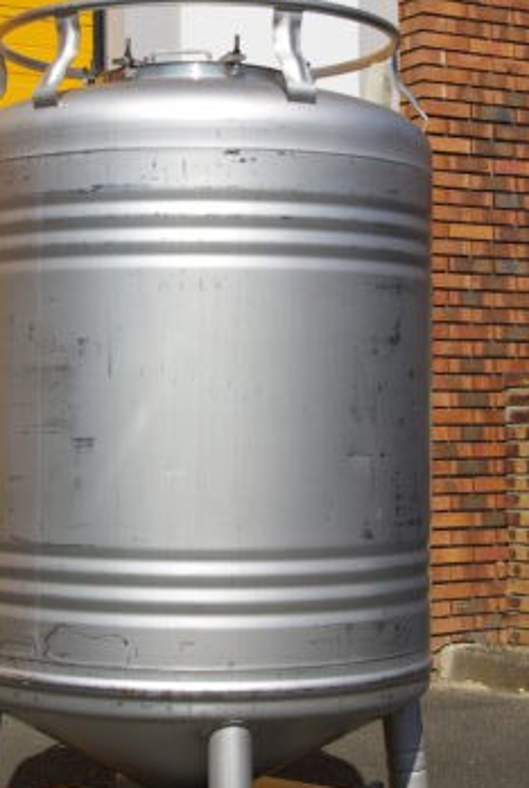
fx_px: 1753
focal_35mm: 80
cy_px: 391
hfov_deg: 17.1
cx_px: 142
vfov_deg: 25.4
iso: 100
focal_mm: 31
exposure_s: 1/350
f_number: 8
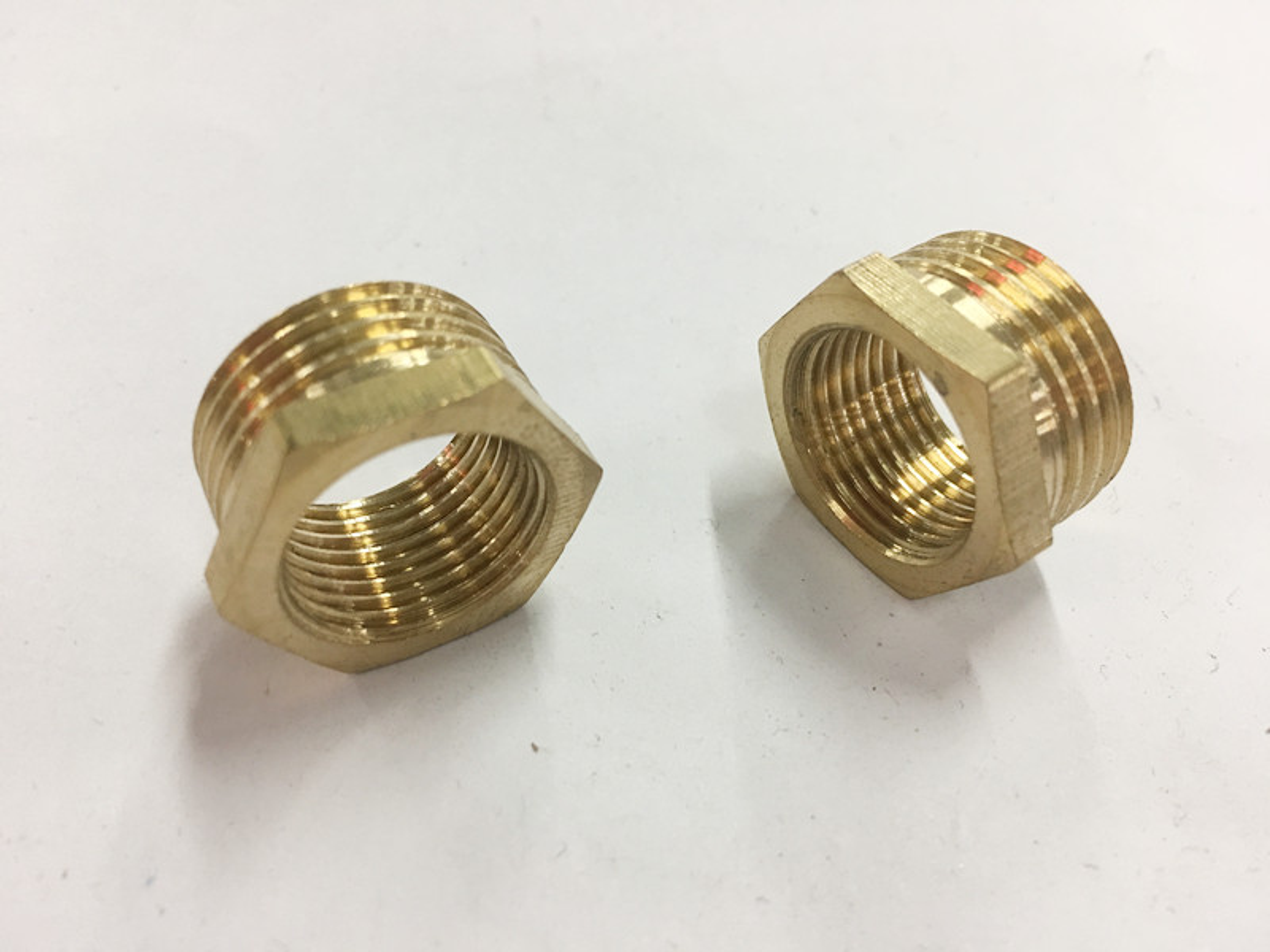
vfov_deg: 48.2
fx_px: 1064
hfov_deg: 61.7
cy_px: 476
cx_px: 635
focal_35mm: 29
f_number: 2.2
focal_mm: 4.15
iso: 50
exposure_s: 1/33
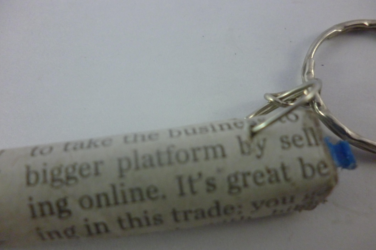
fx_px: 313
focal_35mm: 30
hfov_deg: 61.9
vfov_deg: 43.6
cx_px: 184
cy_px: 136
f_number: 3.1
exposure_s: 1/50
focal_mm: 5
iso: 400
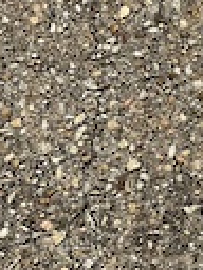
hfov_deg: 8.0
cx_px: 586
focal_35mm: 162
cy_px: 101
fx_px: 1267
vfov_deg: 12.2
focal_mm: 5.1
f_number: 1.6
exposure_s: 1/6173
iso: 50
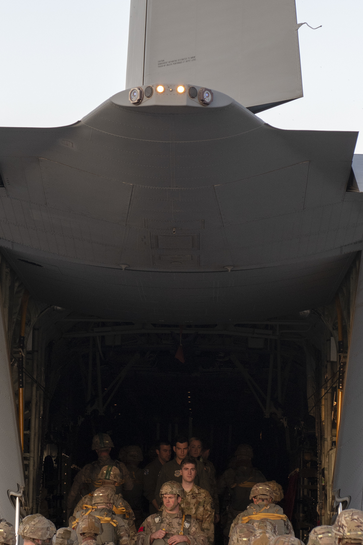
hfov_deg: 8.9
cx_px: 183
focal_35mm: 154
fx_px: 2330
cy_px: 258
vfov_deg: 13.3
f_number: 5.6
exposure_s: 1/100
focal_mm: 60
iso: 400
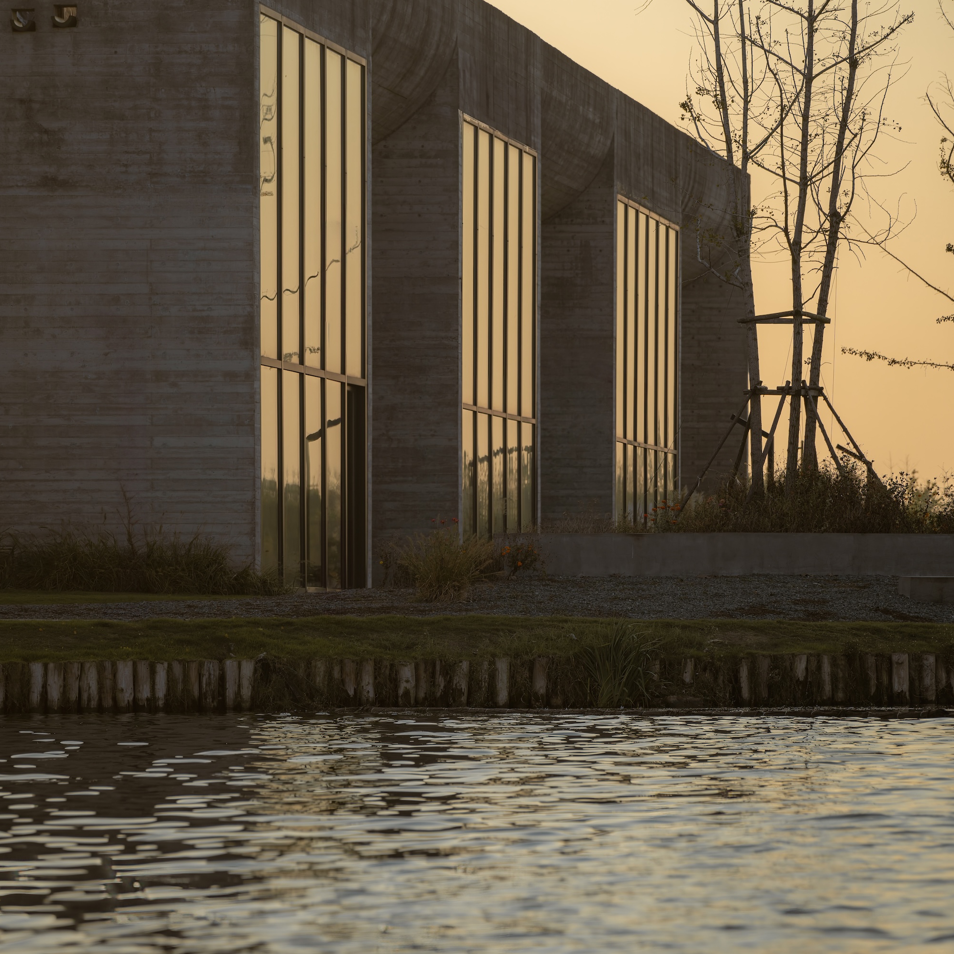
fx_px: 5145
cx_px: 477
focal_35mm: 165
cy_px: 378
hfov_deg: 10.6
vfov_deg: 10.6
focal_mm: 129
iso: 100
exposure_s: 1/1000
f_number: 4
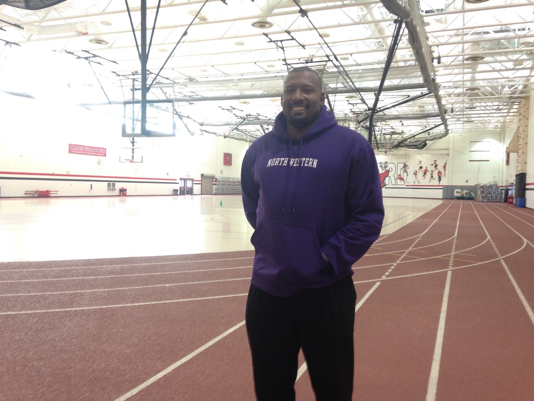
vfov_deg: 42.9
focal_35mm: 33
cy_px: 200
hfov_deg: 55.4
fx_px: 509
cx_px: 267
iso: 100
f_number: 2.4
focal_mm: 4.12
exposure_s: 1/20
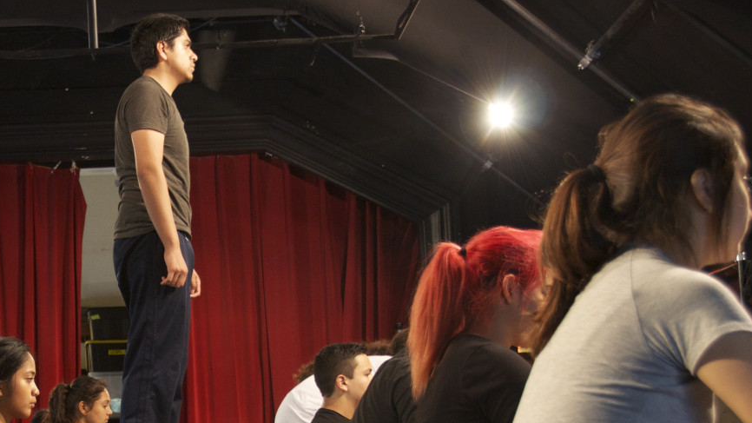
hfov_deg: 24.7
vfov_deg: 14.3
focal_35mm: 84
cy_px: 348
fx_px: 1674
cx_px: 97
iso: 1100
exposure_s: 1/30
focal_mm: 29
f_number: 4
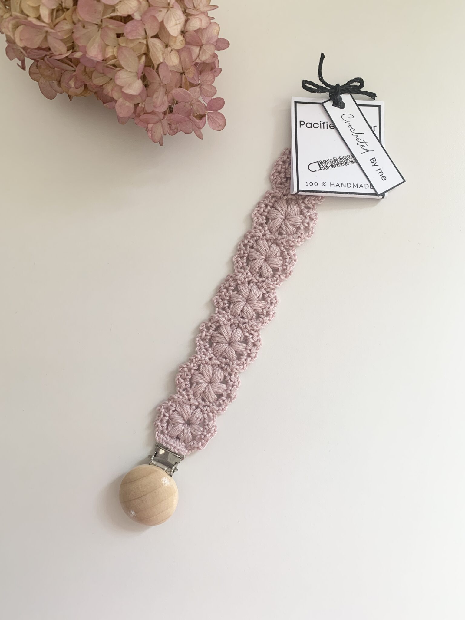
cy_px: 310
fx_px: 466
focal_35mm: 26
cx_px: 232
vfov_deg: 67.3
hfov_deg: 53.1
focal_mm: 4.25
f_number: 1.8
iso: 50
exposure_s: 1/121
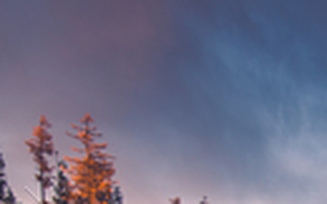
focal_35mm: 74
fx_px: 659
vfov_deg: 13.6
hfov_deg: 21.1
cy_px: 466
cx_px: 551
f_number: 16
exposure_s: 1.6
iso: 31
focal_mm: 16
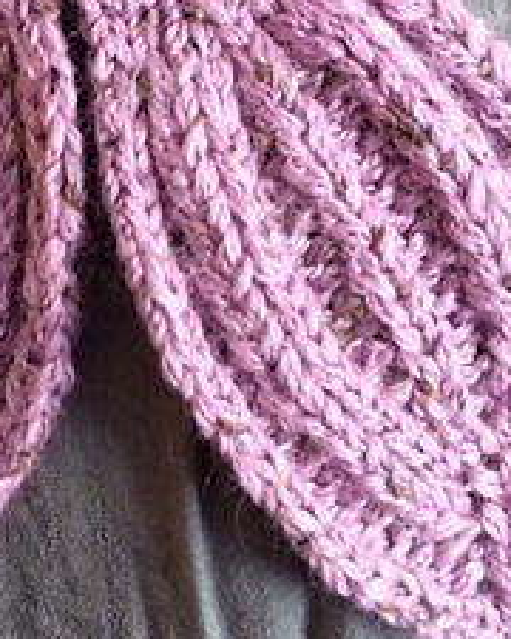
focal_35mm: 63
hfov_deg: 23.7
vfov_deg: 29.8
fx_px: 1191
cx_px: 68
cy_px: 203
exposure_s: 1/20
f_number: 2.2
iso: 320
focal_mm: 4.15
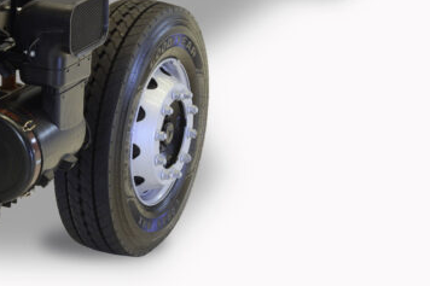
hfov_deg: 14.0
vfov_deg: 9.5
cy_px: 61
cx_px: -7
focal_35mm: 144
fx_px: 1719
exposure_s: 1/13
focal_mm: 50
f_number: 14
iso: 800
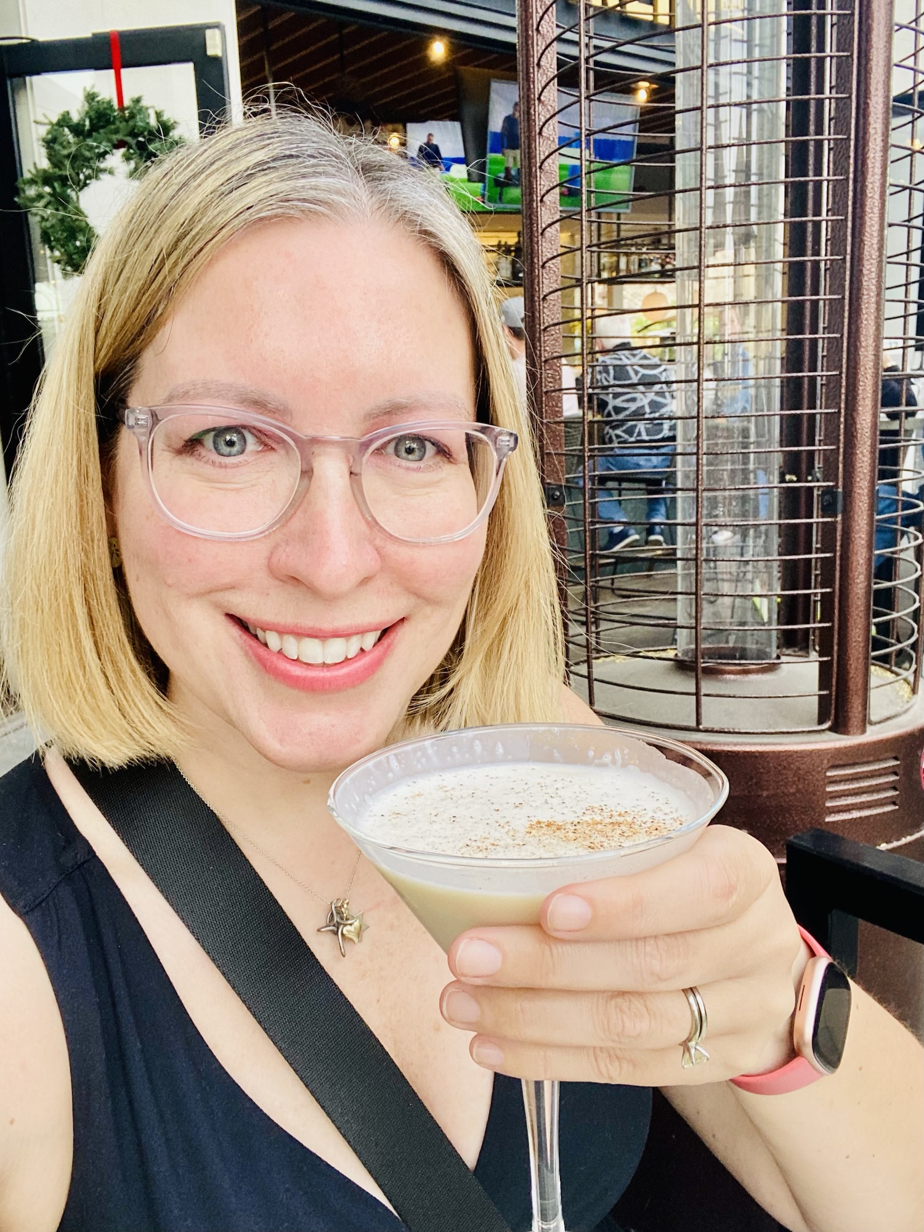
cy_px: 616
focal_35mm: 30
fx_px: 1068
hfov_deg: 46.8
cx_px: 462
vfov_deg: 60.0
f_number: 2.2
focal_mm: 2.71
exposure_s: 1/121
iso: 100
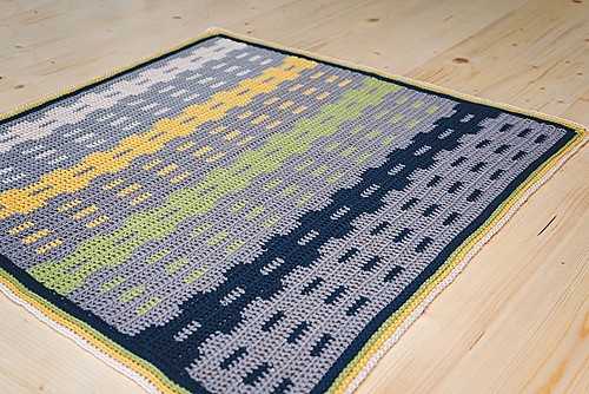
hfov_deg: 43.6
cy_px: 197
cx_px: 294
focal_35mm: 45
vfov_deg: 29.9
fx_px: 737
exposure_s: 1/125
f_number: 5.6
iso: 500
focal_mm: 45
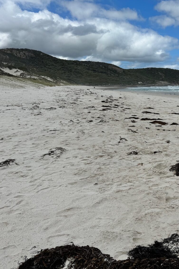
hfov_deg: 36.1
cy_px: 135
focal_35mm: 34
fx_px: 254
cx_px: 167
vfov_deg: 55.8
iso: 80
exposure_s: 1/9009
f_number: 1.78
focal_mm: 6.86
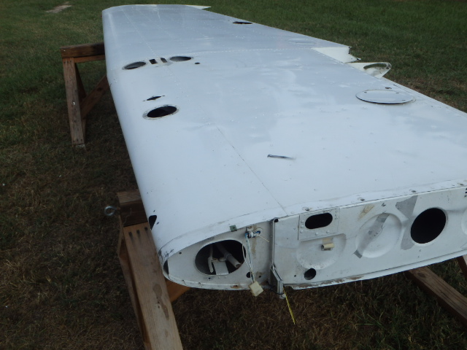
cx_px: 234
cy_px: 175
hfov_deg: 51.4
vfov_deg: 39.7
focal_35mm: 36
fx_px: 486
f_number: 4.5
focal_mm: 6.4
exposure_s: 1/640
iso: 125
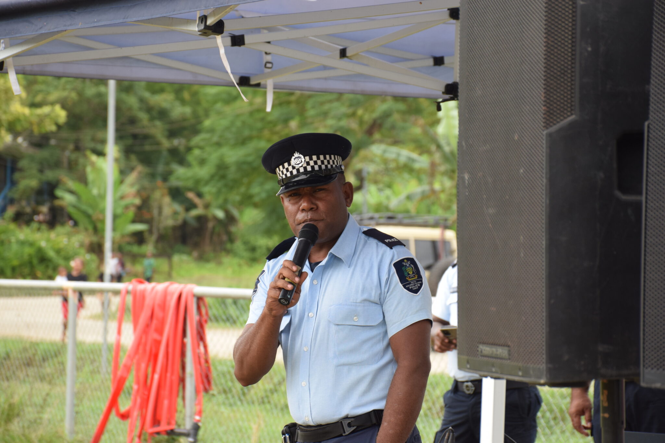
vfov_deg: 9.1
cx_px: 332
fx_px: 2770
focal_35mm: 150
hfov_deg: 13.7
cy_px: 222
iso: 400
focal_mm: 100
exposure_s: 1/250
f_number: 8
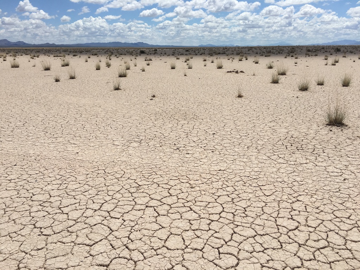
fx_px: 302
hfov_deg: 61.7
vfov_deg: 48.2
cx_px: 180
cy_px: 135
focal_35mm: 29
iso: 25
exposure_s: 1/4808
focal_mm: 4.15
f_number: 2.2
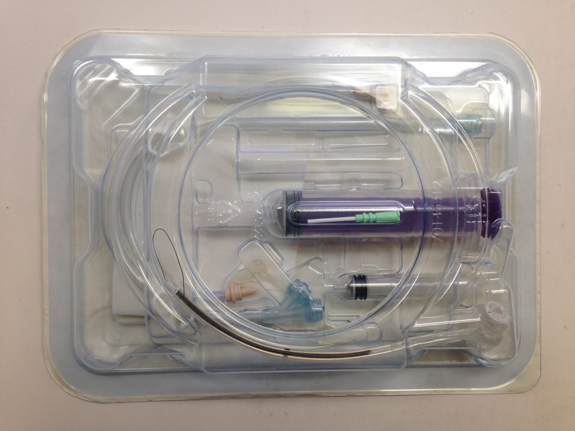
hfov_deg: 55.4
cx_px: 288
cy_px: 216
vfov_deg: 42.9
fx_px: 548
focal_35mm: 33
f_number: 2.4
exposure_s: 1/60
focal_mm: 4.12
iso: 50
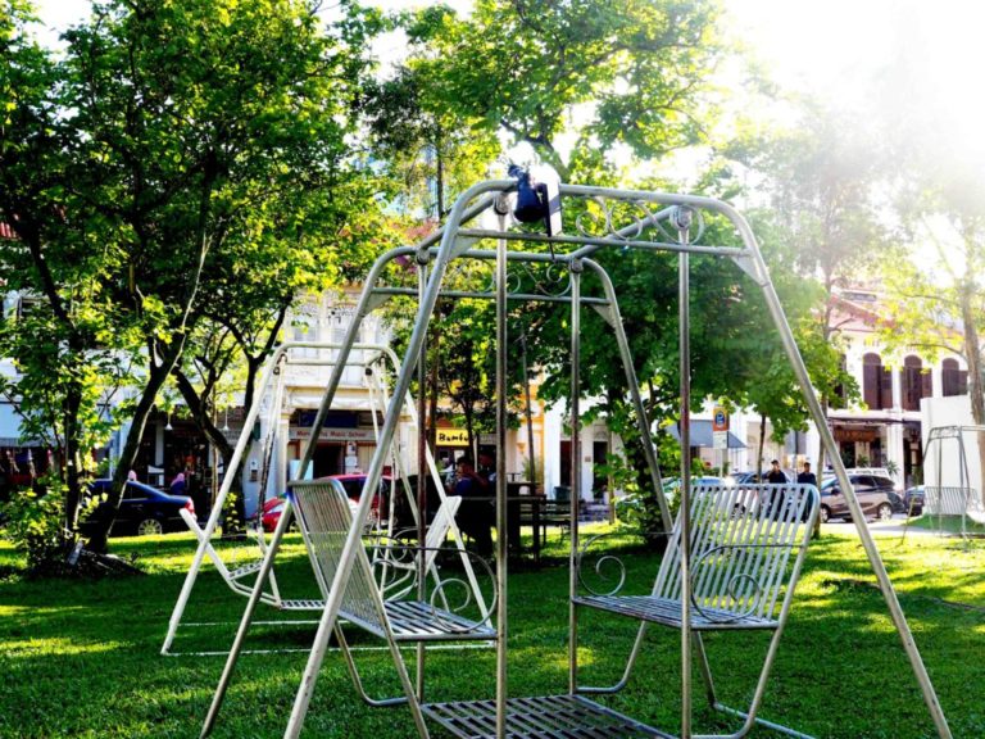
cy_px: 370
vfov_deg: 34.3
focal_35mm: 42
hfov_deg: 44.8
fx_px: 1195
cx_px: 492
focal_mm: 21
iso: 2000
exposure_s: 1/800
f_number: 9
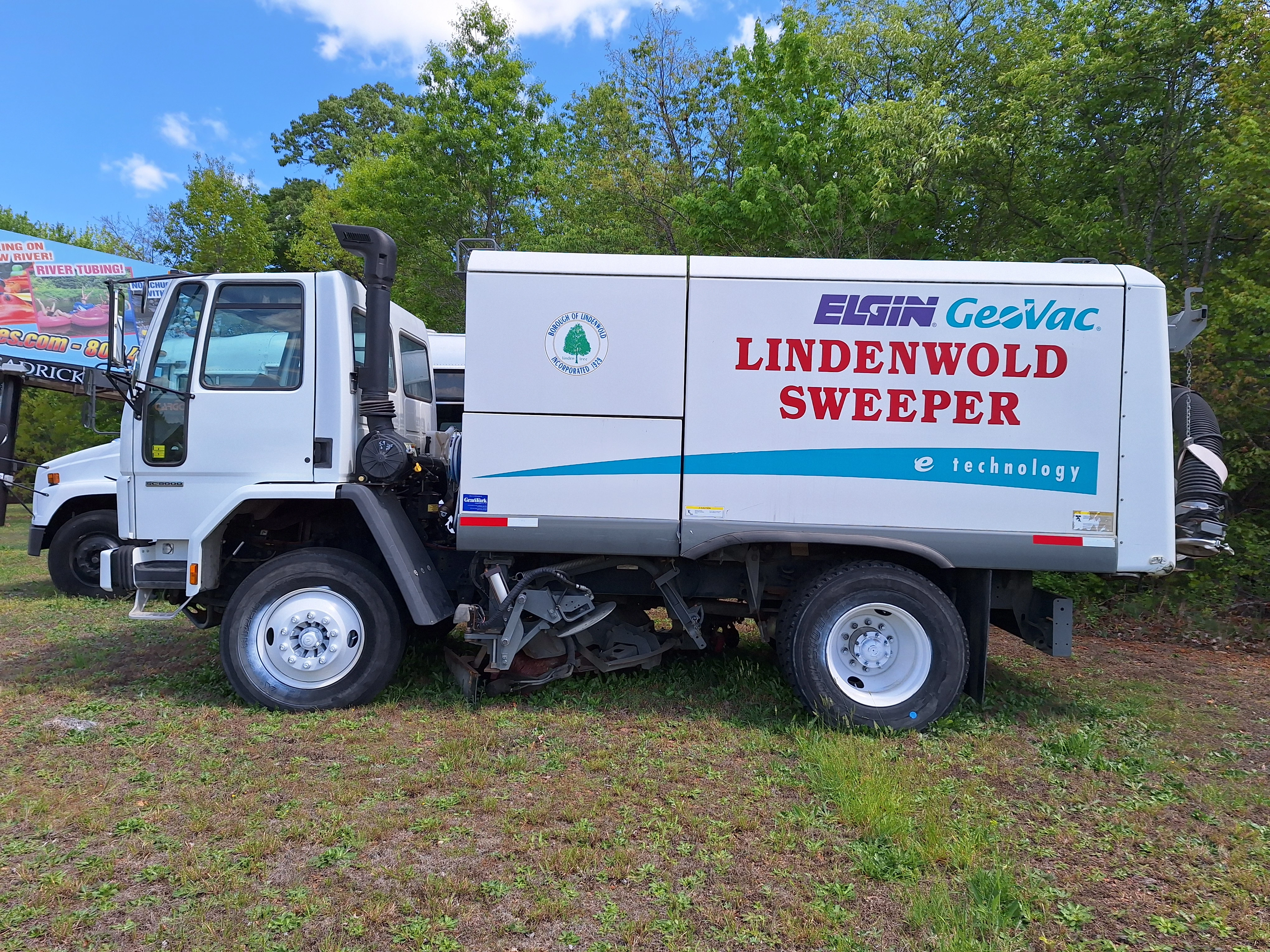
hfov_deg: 73.9
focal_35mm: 23
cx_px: 635
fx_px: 844
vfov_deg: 58.9
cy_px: 476
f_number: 1.8
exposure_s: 1/1575
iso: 40
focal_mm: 5.54
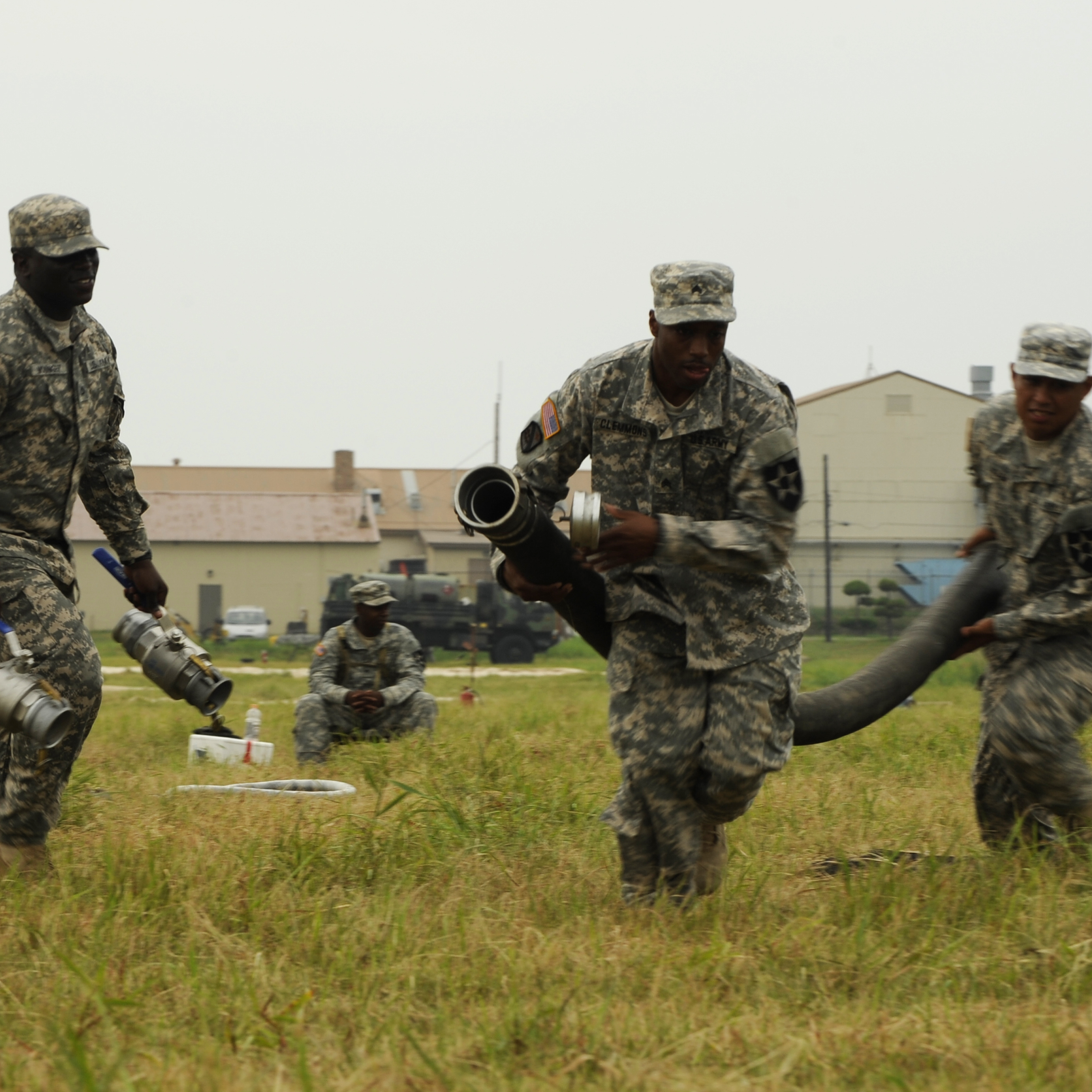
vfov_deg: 10.1
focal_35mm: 173
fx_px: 6174
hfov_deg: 10.1
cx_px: 316
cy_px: 547
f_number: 10
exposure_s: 1/125
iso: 200
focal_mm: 135
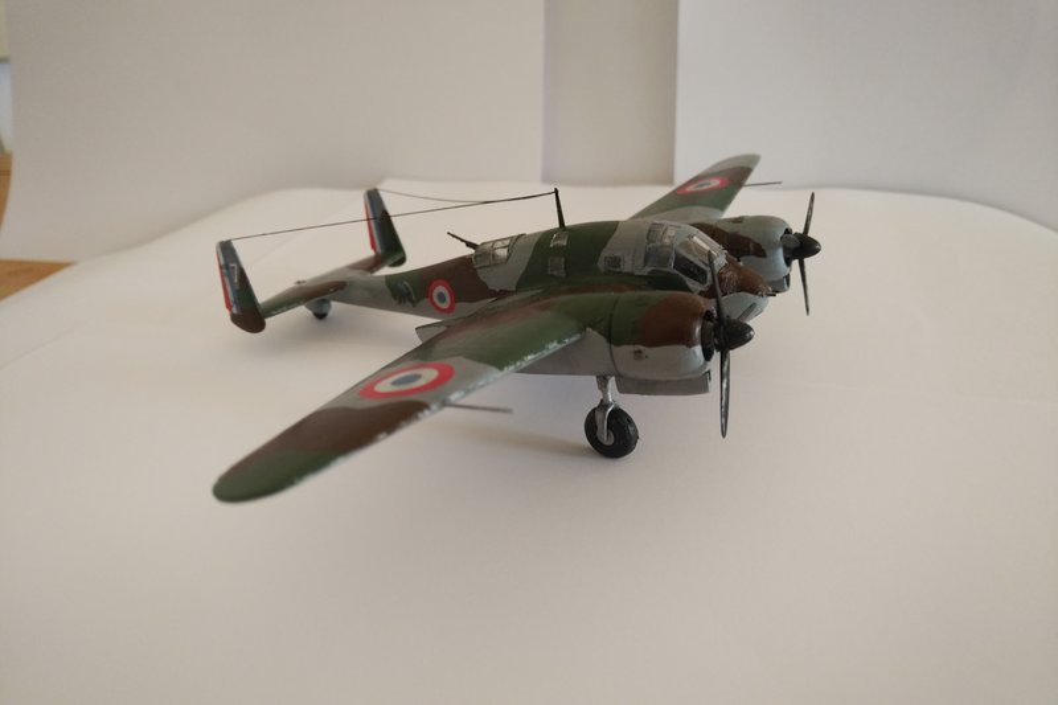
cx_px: 529
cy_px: 352
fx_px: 735
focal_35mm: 25
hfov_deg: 71.5
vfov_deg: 51.3
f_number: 2
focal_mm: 4.52
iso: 337
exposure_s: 1/60
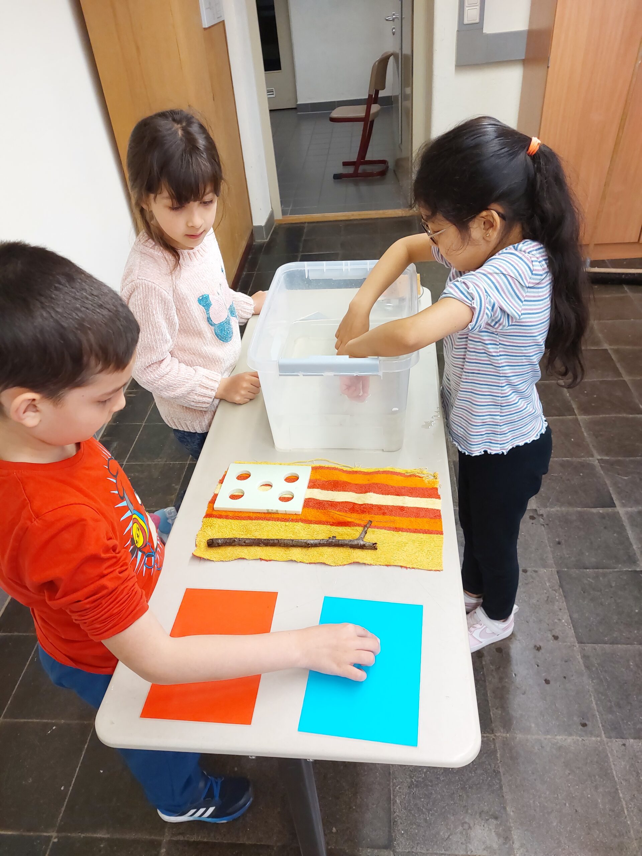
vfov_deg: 69.4
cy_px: 428
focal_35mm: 25
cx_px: 321
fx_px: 618
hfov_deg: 54.9
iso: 250
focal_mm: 5.23
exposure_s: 1/100
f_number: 1.8
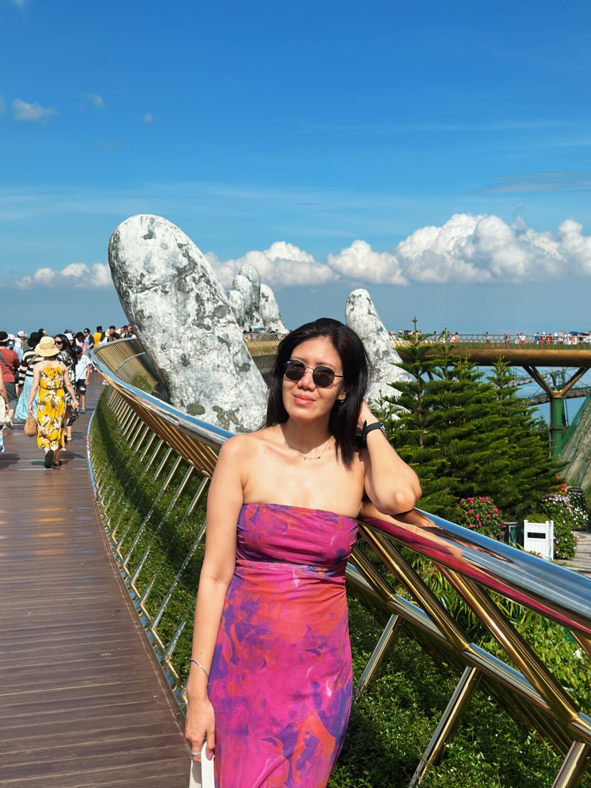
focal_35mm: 48
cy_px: 394
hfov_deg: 30.3
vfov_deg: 39.7
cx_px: 296
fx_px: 1093
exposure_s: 1/6211
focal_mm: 6.86
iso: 64
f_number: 1.78
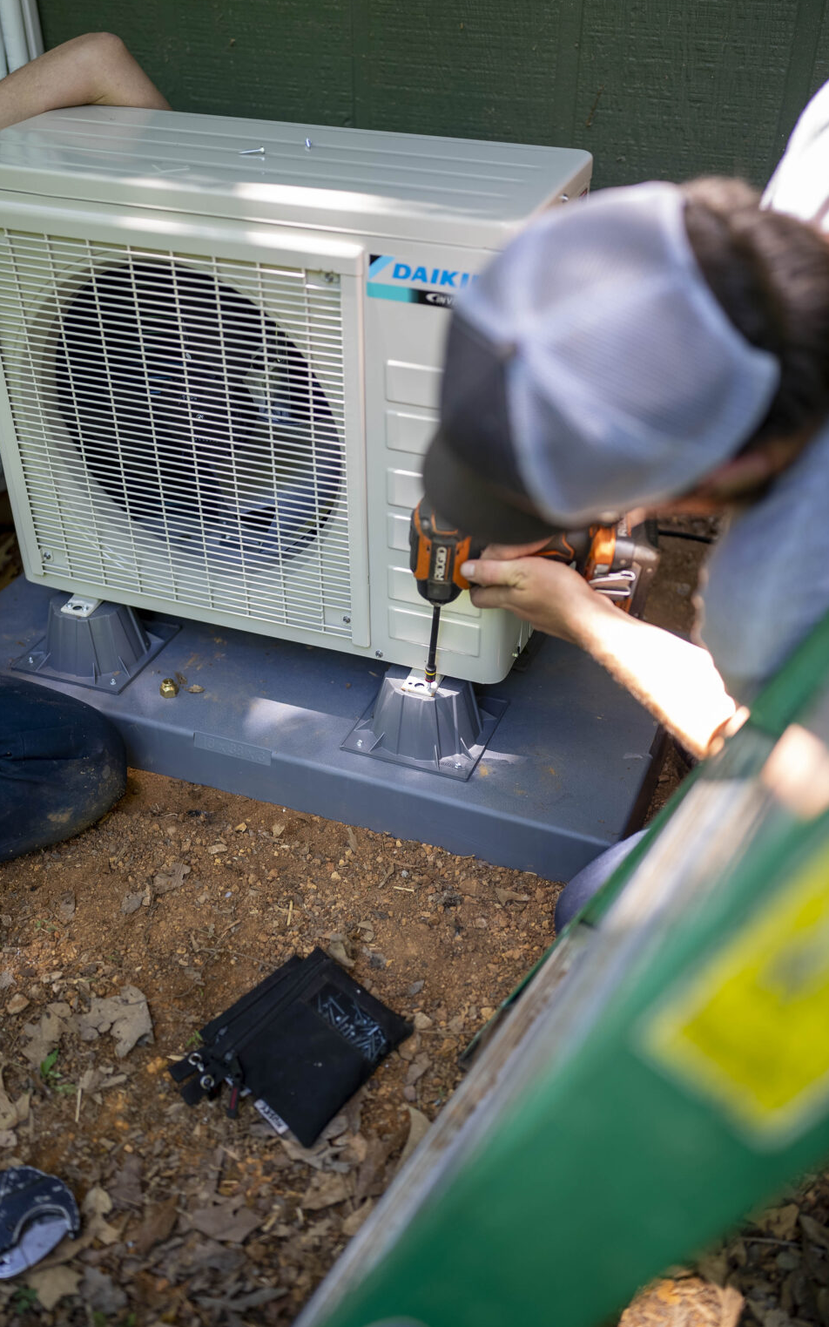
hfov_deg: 35.3
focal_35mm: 36
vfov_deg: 54.0
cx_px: 410
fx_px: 1301
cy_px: 663
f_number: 1.4
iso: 100
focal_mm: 35
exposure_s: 1/125
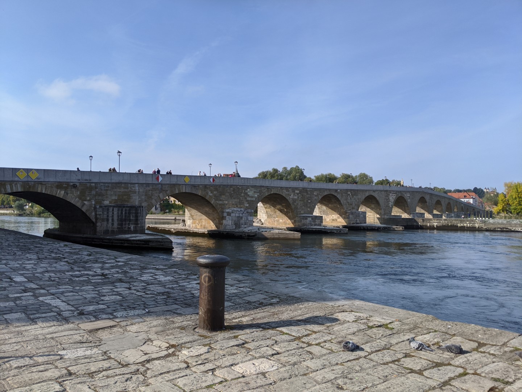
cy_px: 196
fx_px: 407
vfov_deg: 51.4
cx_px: 261
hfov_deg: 65.3
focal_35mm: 27
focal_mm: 4.44
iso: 60
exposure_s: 1/2132
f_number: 1.8
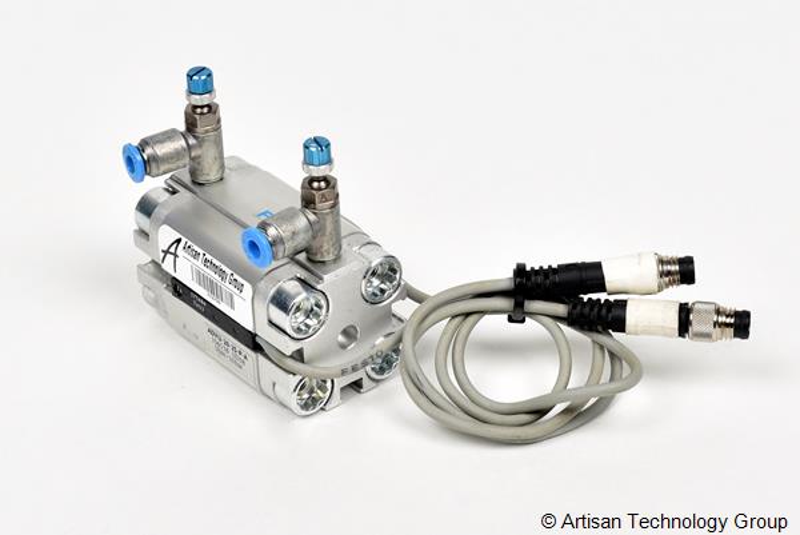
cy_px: 268
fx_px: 1268
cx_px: 400
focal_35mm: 57
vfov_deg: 23.8
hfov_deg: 35.0
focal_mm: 38
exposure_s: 1/200
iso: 100
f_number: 10
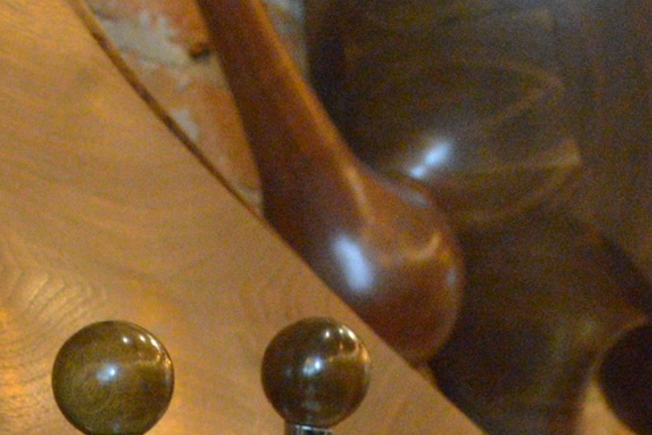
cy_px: 558
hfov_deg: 16.6
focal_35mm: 122
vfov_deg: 11.0
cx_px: 62
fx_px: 2209
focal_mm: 20
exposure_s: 1/30
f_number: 4.5
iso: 6400
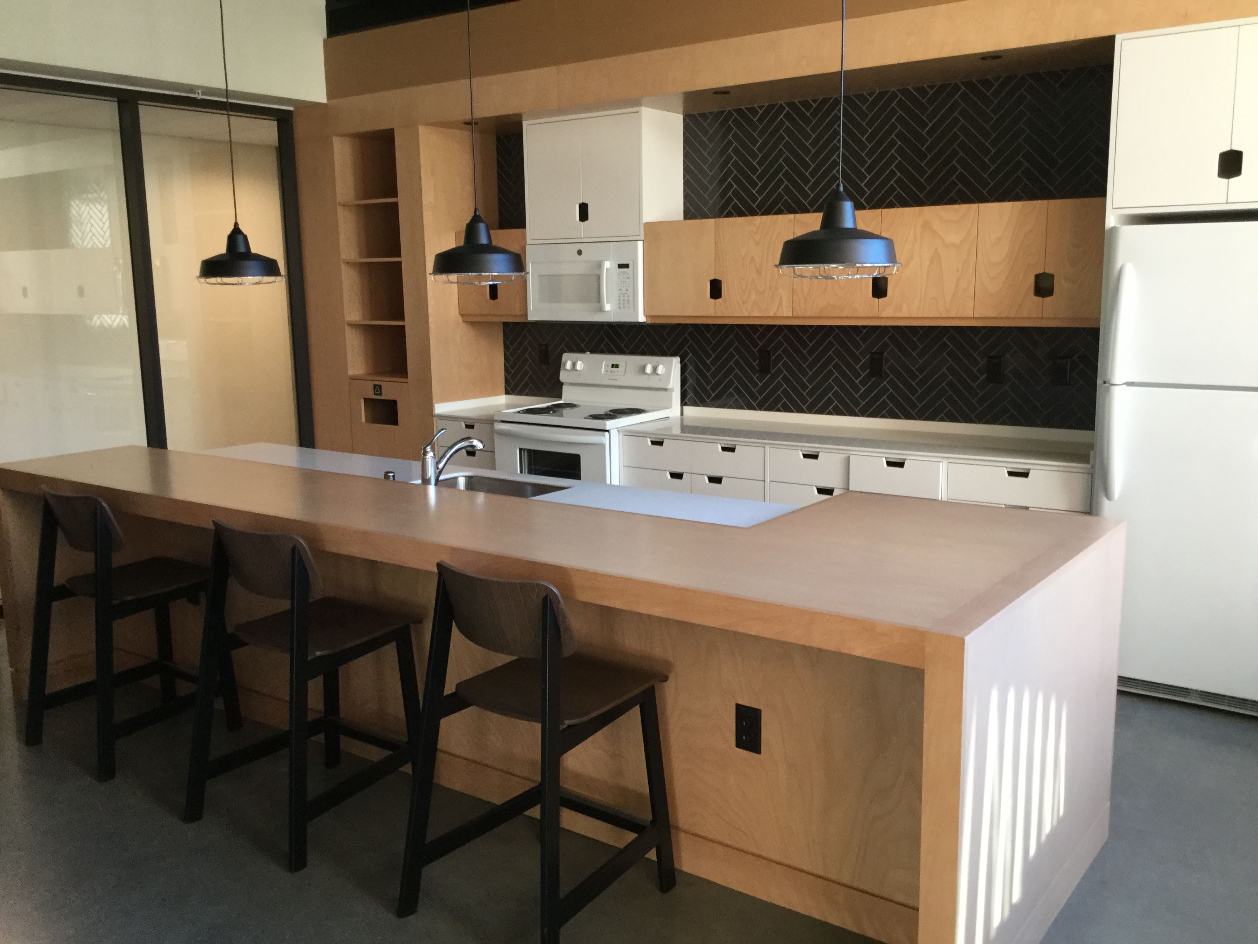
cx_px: 629
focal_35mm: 31
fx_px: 1127
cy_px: 472
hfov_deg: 58.4
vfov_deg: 45.4
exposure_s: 1/30
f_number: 2.4
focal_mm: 3.3
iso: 80
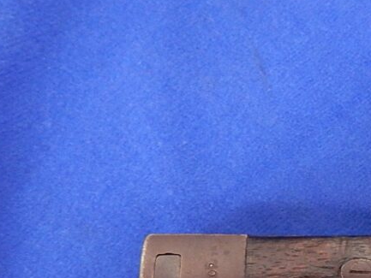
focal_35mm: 52
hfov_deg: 31.7
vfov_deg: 26.7
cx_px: 428
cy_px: 268
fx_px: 557
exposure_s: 1/10
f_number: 3
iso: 400
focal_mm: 4
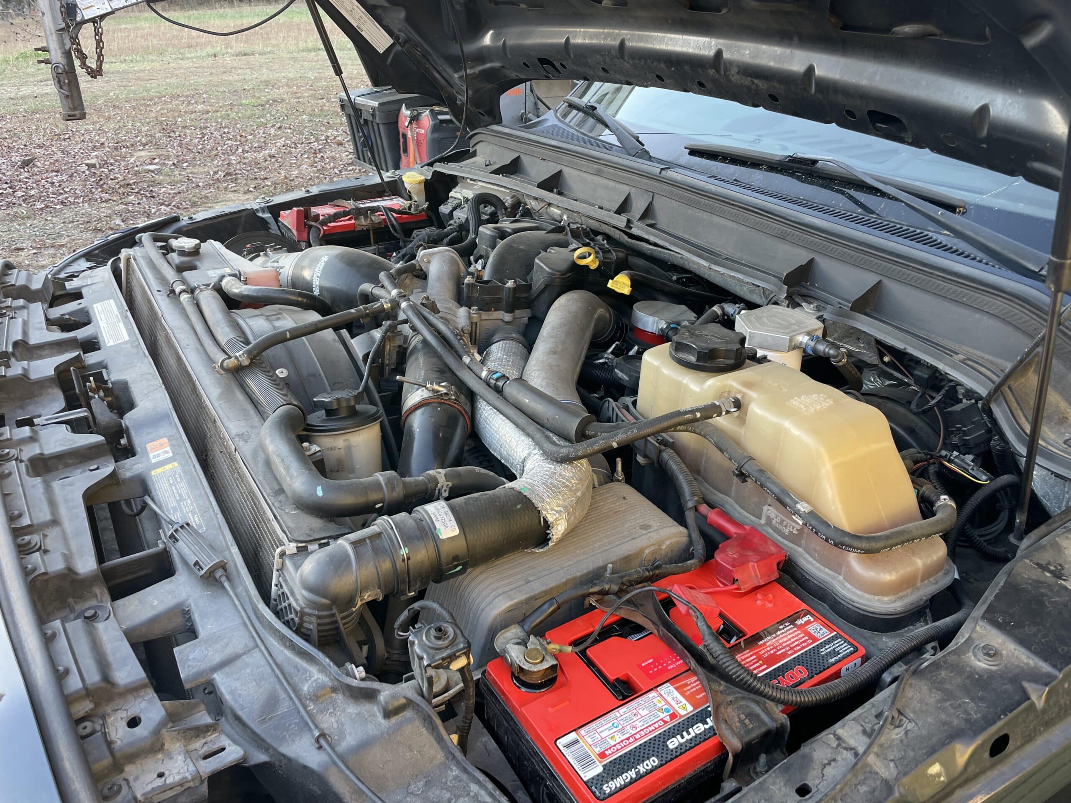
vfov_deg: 53.1
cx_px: 536
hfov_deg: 67.3
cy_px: 402
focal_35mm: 26
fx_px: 804
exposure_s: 1/121
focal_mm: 4.2
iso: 64
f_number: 1.6
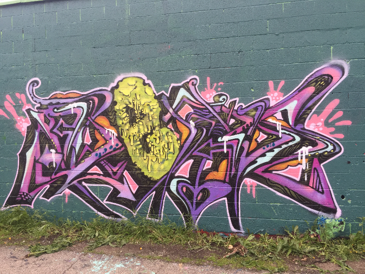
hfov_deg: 61.7
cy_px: 137
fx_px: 306
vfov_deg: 48.2
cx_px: 182
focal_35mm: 29
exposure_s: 1/155
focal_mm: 4.15
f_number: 2.2
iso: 32
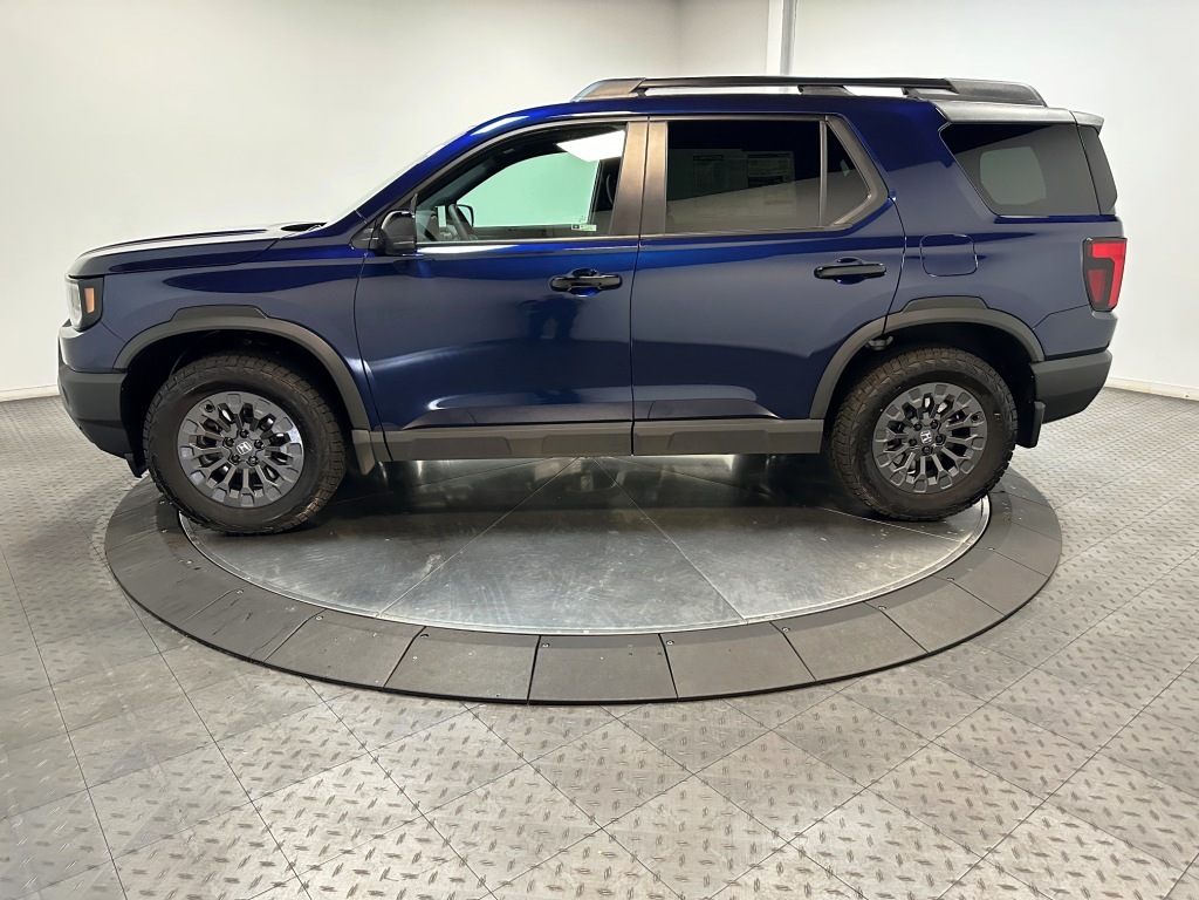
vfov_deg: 56.8
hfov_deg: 71.6
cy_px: 450
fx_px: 831
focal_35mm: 24
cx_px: 600
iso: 800
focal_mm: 6.86
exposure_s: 1/60
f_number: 1.78
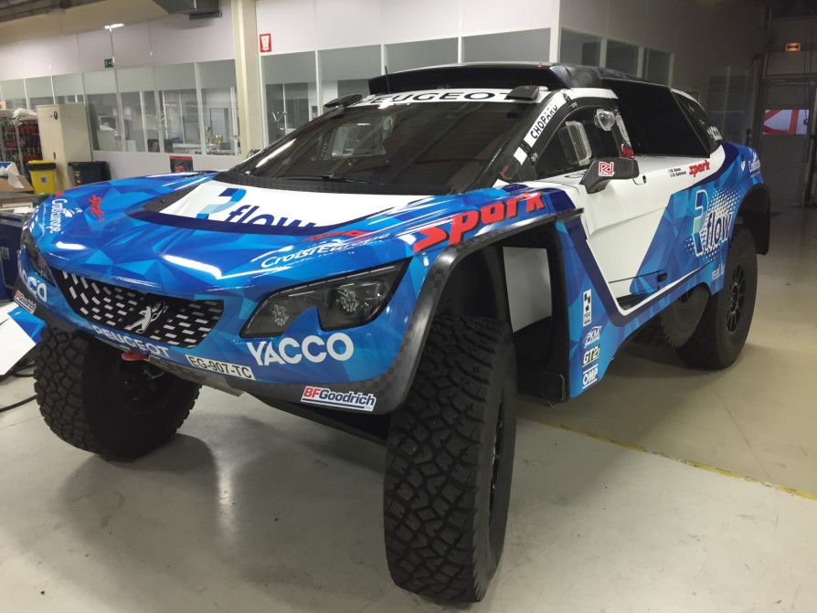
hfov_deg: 61.6
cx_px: 408
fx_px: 685
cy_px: 306
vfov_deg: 48.2
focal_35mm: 29
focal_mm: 4.15
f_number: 2.2
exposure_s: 1/33
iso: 100
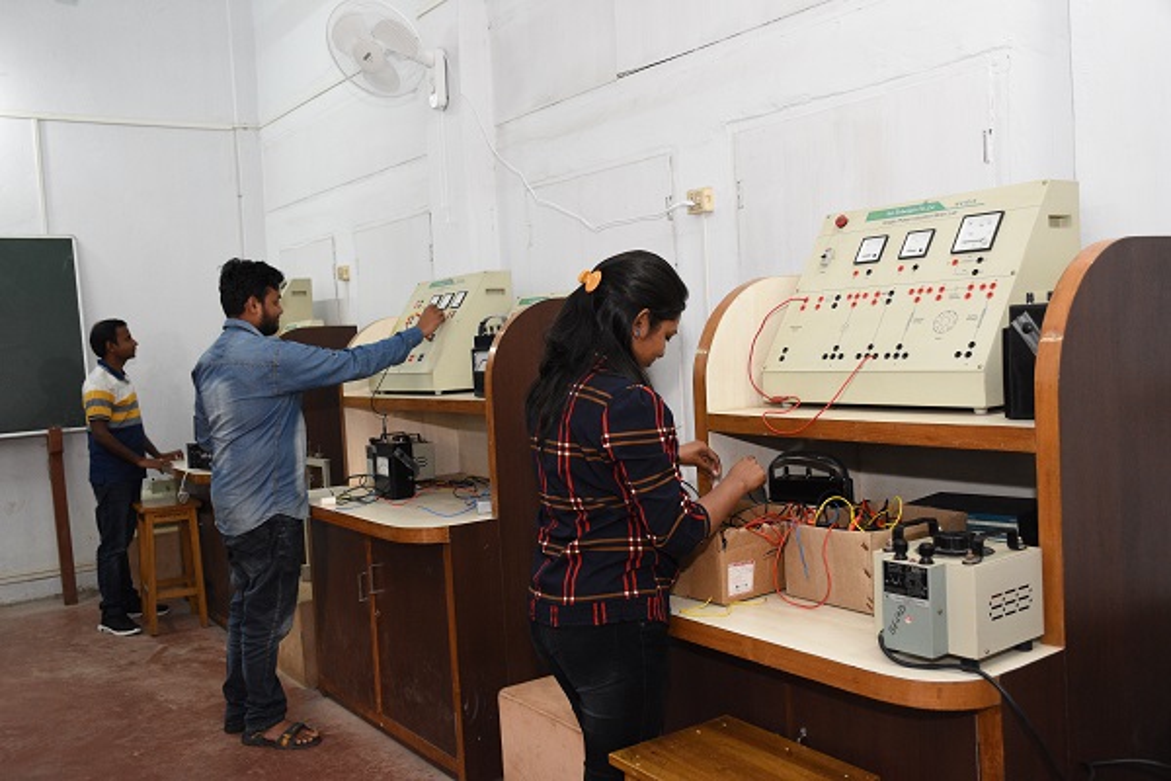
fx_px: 1073
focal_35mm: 33
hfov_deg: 57.2
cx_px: 586
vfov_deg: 40.0
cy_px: 390
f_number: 5
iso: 1600
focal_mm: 22
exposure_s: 1/80
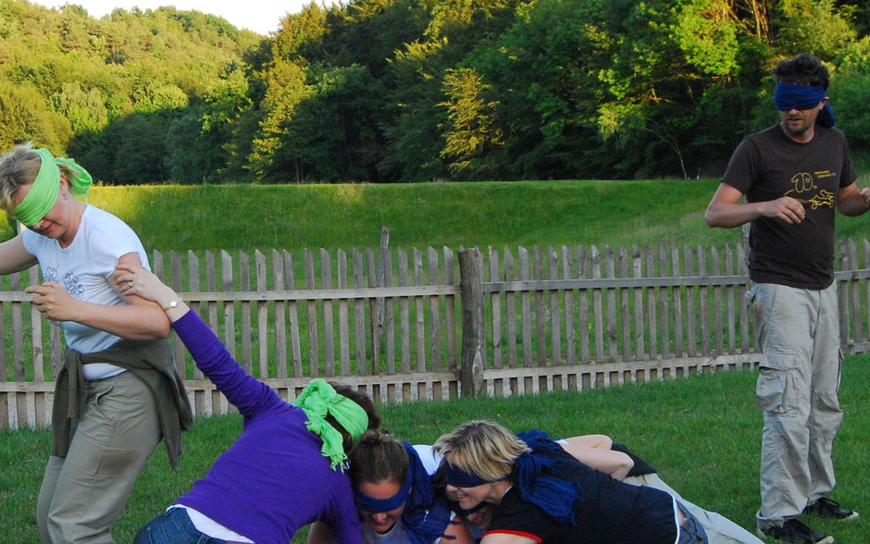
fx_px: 1779
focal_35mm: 75
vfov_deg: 17.4
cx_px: 254
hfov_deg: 27.2
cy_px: 236
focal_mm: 24
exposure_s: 1/320
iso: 800
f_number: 9
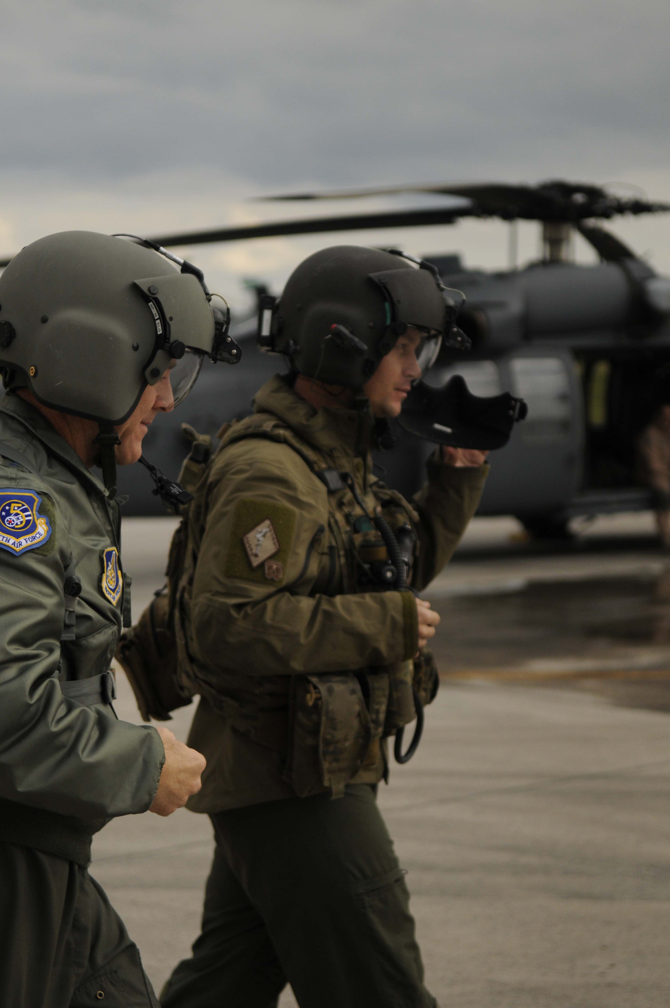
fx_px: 2309
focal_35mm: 82
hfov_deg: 16.5
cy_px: 504
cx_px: 335
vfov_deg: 24.6
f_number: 2.8
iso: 400
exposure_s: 1/8000
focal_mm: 55
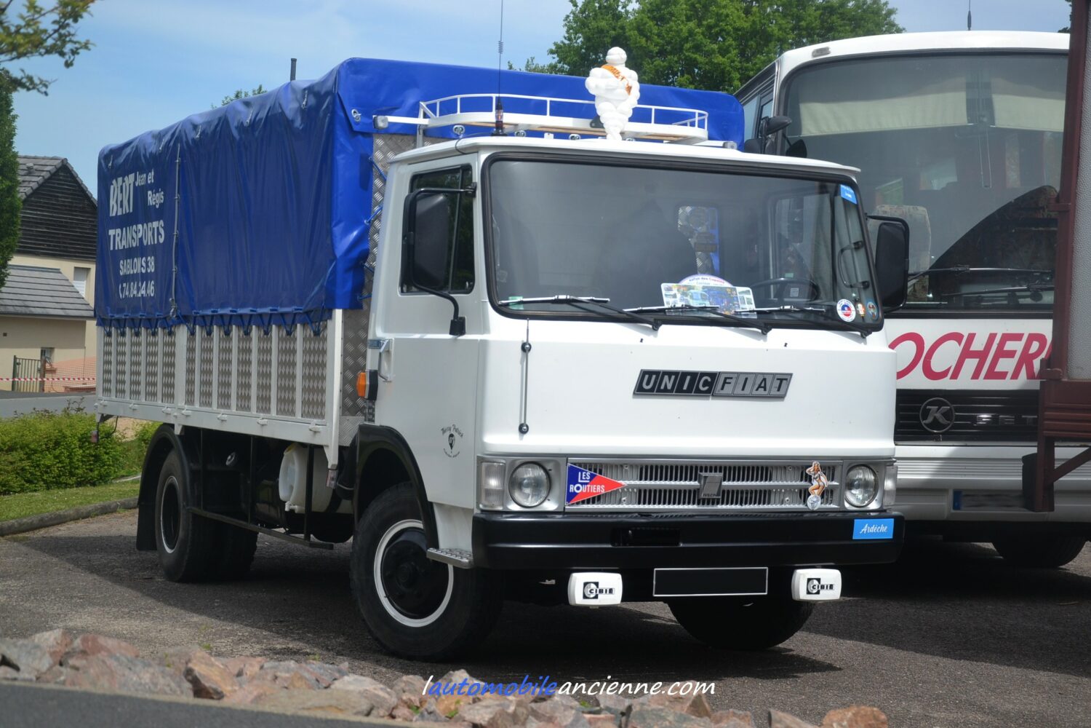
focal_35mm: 68
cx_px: 546
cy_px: 364
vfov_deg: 20.2
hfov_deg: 29.9
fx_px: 2045
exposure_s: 1/1600
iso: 400
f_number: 6.3
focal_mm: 45
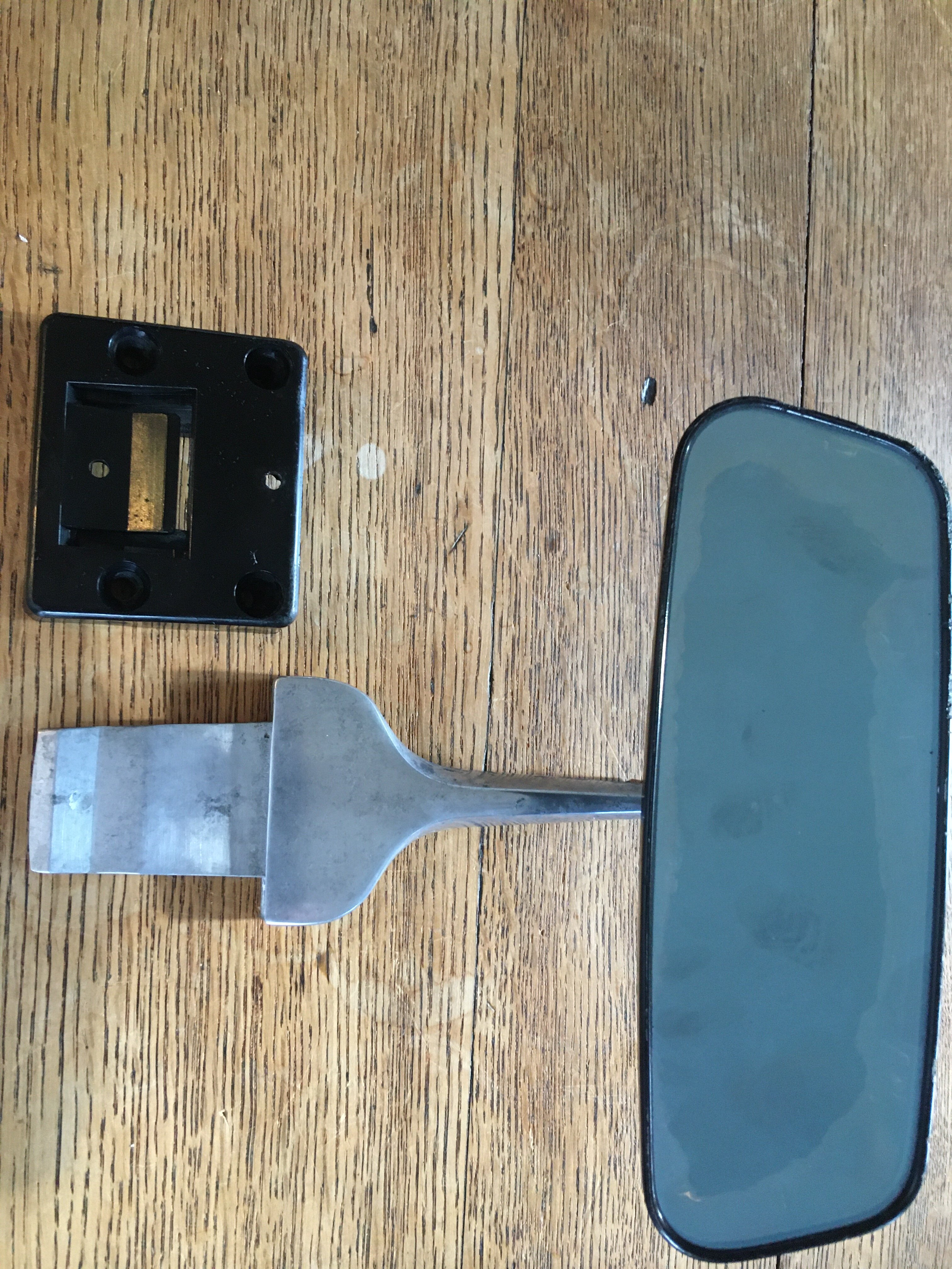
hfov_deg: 48.2
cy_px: 634
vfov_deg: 61.7
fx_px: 1063
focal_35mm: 29
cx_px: 476
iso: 200
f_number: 2.2
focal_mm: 4.15
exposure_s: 1/24
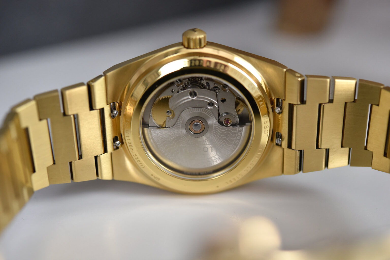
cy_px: 130
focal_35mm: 60
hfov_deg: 33.4
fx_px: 650
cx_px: 195
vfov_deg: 22.6
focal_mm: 60
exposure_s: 1/400
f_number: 5.6
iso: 2000
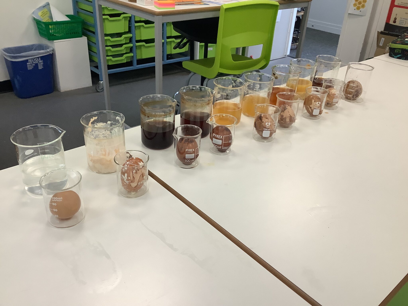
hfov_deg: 58.4
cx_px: 204
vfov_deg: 45.4
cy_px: 153
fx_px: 365
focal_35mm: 31
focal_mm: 3.3
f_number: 2.4
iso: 100
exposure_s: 1/120
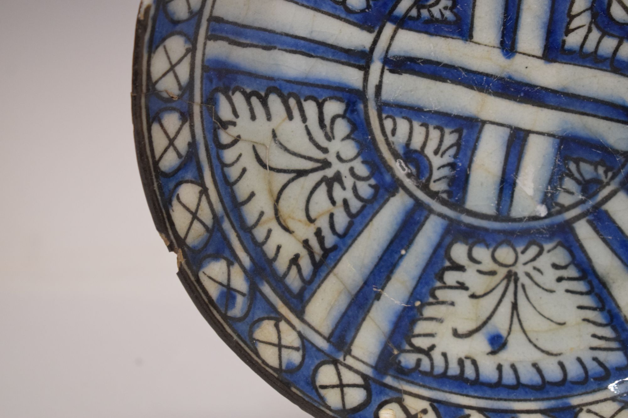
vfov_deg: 16.6
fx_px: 1439
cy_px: 209
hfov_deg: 24.6
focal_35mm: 82
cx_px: 314
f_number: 5.6
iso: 1600
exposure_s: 1/125
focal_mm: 55
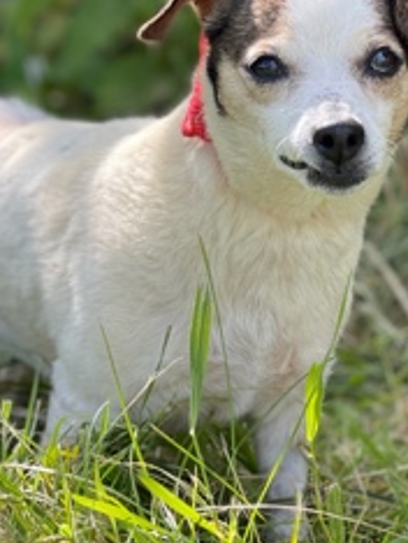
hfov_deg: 9.7
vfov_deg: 12.9
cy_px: 195
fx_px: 2400
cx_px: 264
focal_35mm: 153
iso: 25
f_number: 2.2
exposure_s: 1/196
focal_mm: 7.5
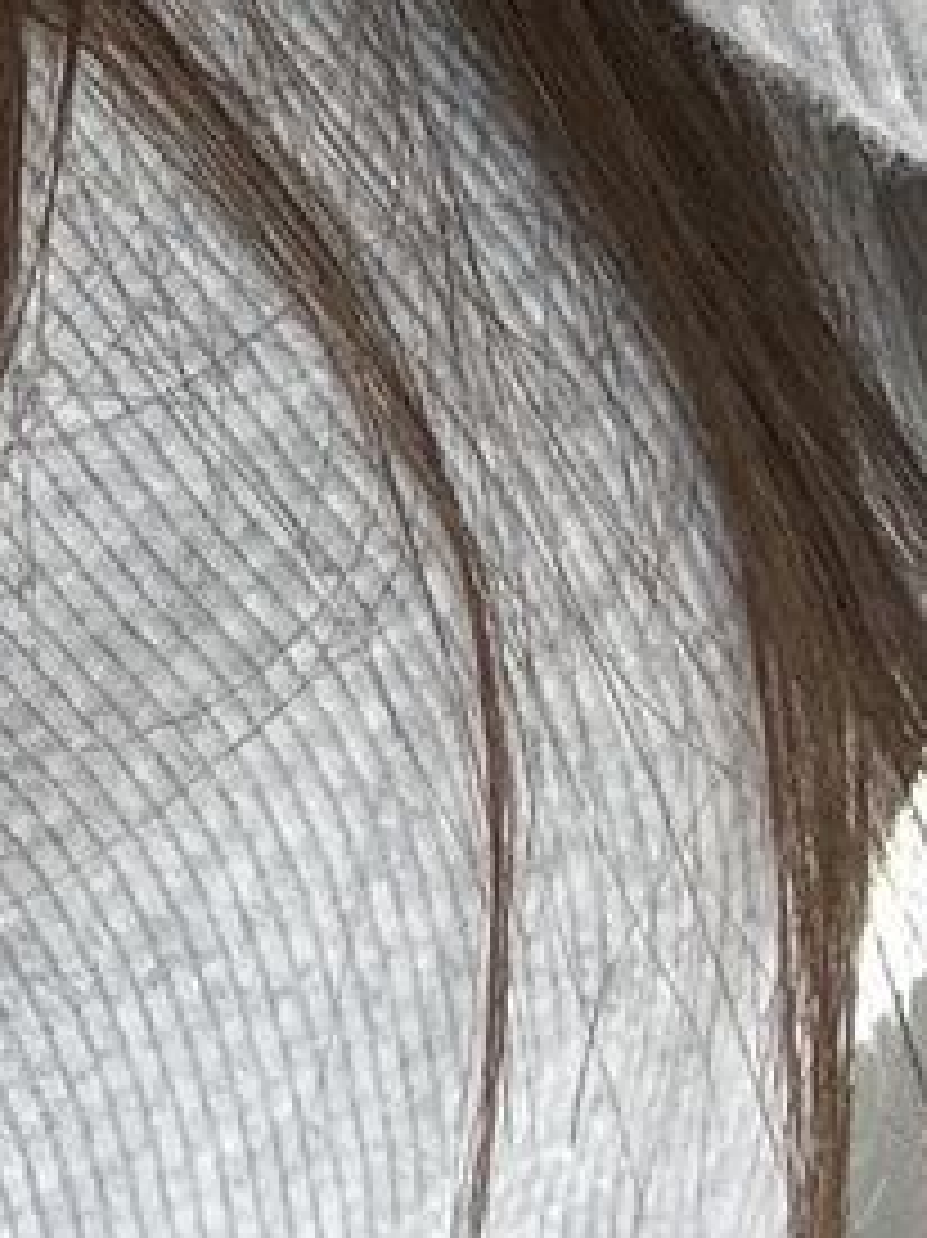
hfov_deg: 7.5
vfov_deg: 8.9
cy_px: -2325
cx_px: -1197
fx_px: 6646
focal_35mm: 186
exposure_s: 1/121
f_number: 1.9
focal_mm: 2.69
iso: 25
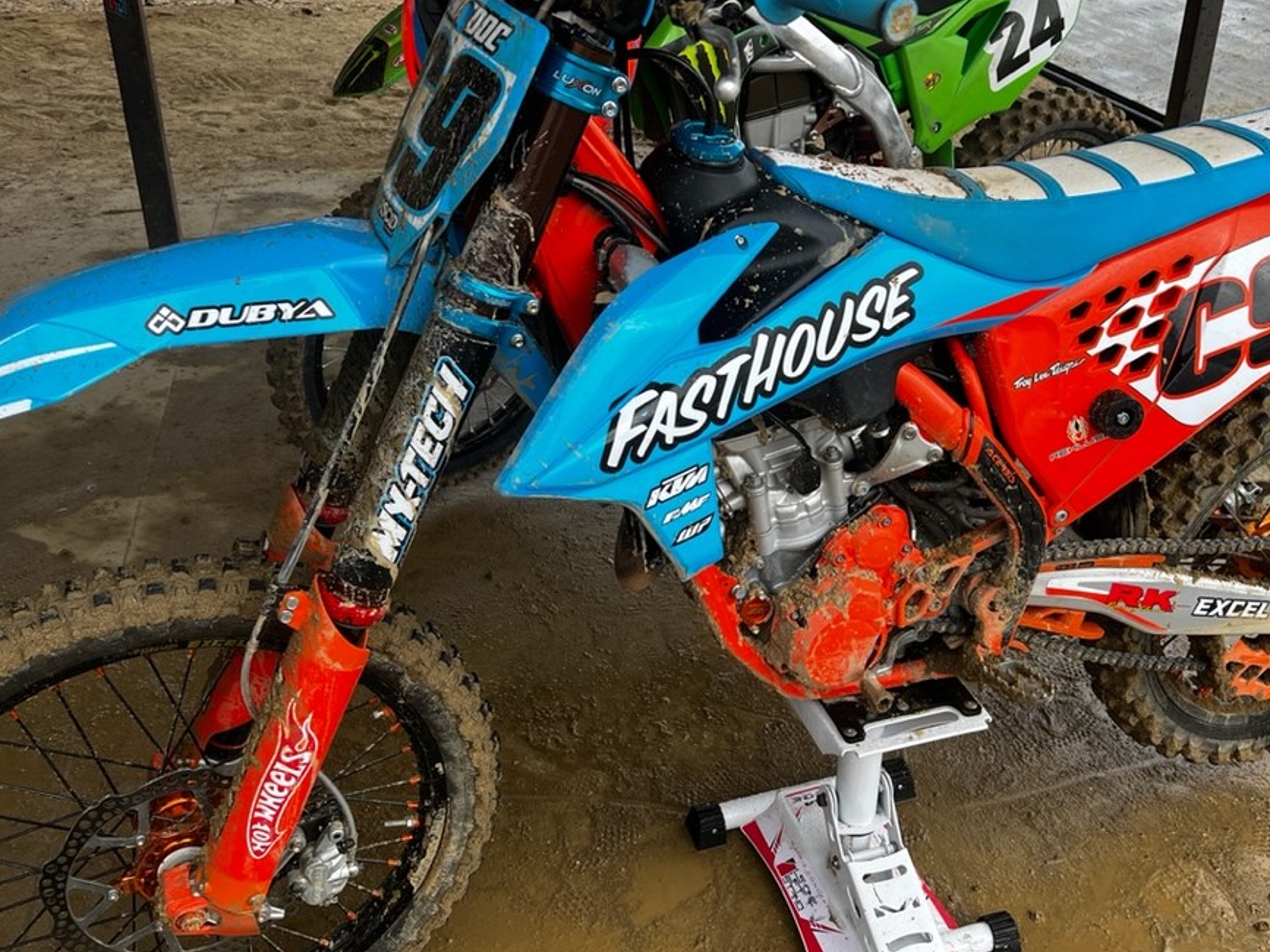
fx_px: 1321
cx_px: 713
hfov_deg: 51.2
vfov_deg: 39.6
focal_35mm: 36
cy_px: 416
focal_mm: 5.7
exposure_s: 1/1135
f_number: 1.5
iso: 50
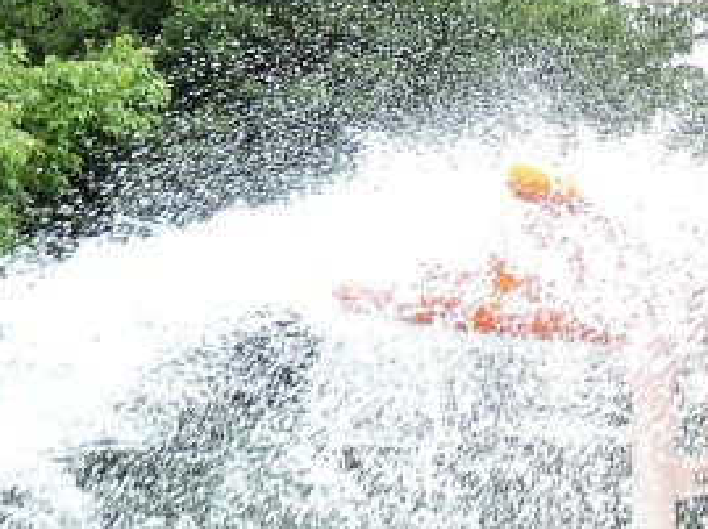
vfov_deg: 5.8
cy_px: 900
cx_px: 205
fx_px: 5147
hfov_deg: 7.9
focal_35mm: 252
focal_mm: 8.4
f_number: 3.5
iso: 100
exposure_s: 1/250
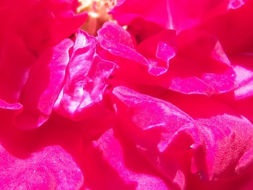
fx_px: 987
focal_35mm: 135
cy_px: 82
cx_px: 74
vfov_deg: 11.0
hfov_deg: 14.6
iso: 80
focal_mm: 7.5
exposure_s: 1/400
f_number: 2.8
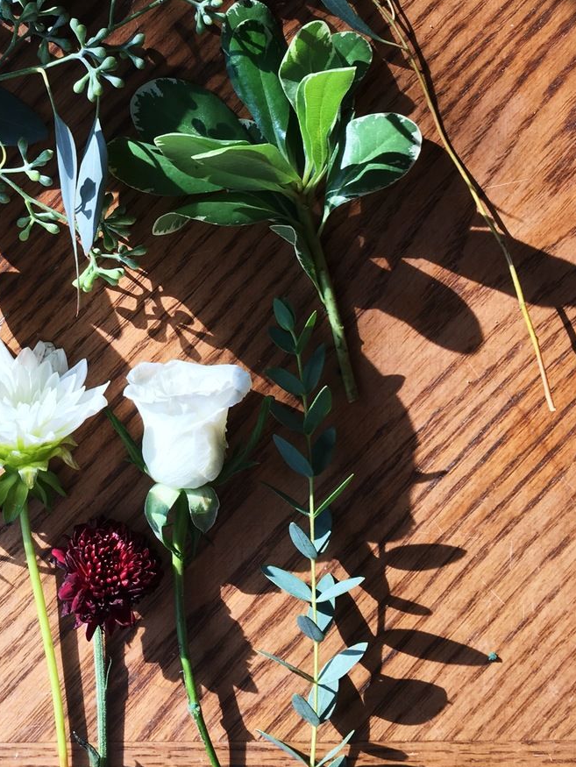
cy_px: 210
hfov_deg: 27.0
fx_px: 1175
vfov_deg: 35.5
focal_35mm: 53
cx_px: 114
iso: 25
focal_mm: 4.15
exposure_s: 1/120
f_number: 2.2
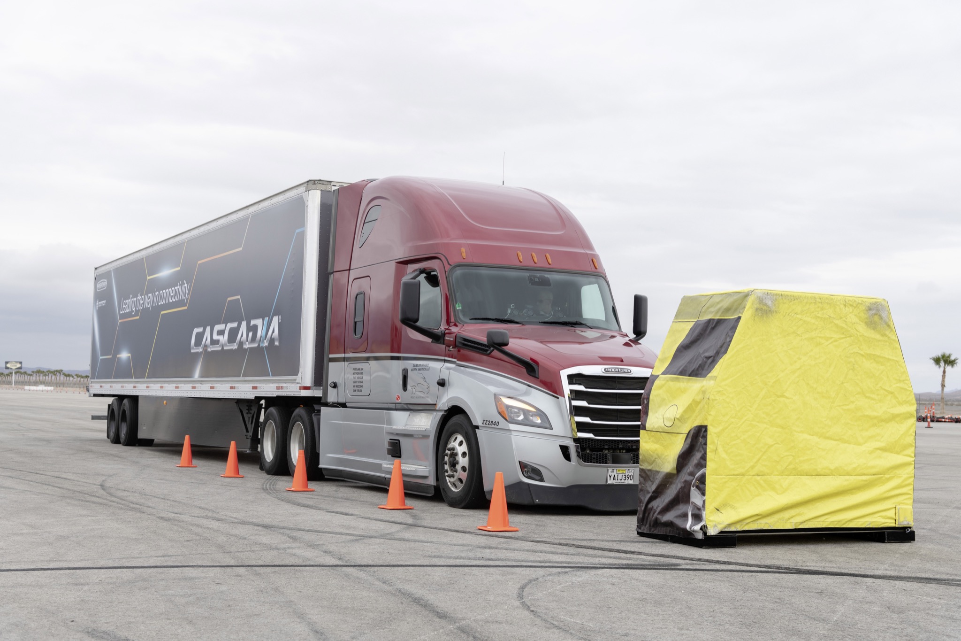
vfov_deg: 27.0
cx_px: 480
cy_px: 320
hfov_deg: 39.6
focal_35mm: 50
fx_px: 1335
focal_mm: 50
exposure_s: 1/320
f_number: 5.6
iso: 200
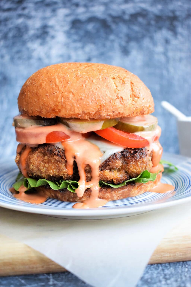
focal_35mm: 48
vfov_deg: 41.1
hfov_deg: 28.1
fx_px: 382
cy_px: 144
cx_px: 96
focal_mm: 32
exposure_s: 1/60
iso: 3200
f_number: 4.5
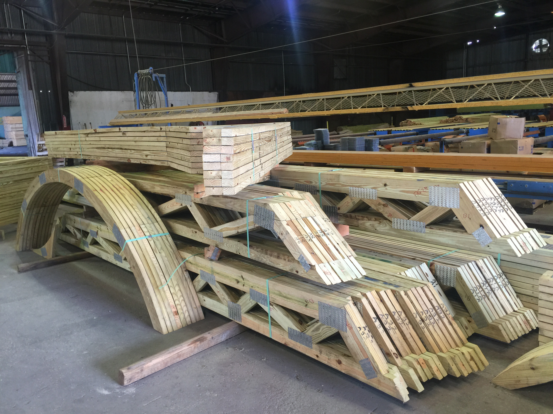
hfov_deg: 61.7
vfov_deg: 48.2
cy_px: 207
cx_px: 276
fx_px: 463
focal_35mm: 29
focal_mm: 4.15
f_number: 2.2
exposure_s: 1/15
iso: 40
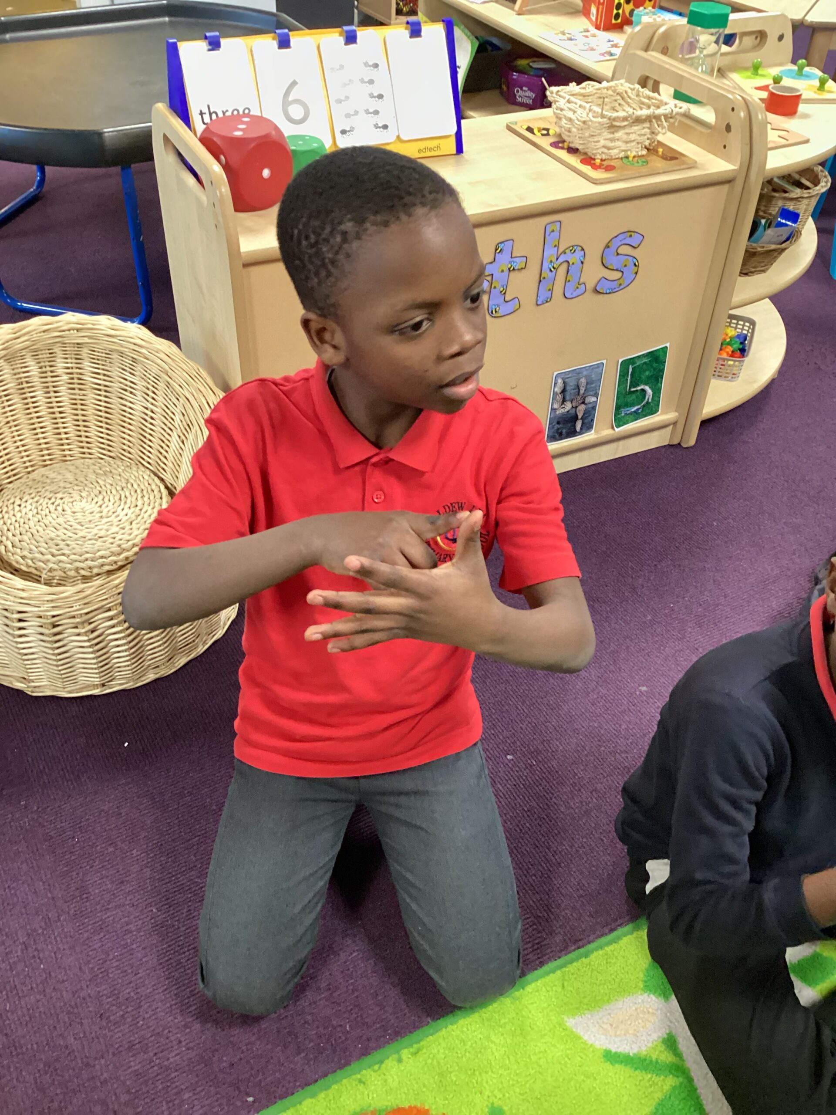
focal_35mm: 31
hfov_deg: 45.4
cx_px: 418
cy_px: 558
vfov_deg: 58.4
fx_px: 998
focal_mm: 3.3
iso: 320
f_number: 2.4
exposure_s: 1/25
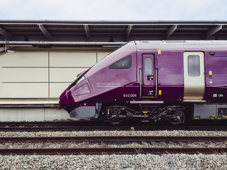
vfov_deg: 40.7
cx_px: 114
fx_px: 230
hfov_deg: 52.6
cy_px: 85
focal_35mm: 35
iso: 50
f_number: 1.8
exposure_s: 1/140
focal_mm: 6.76
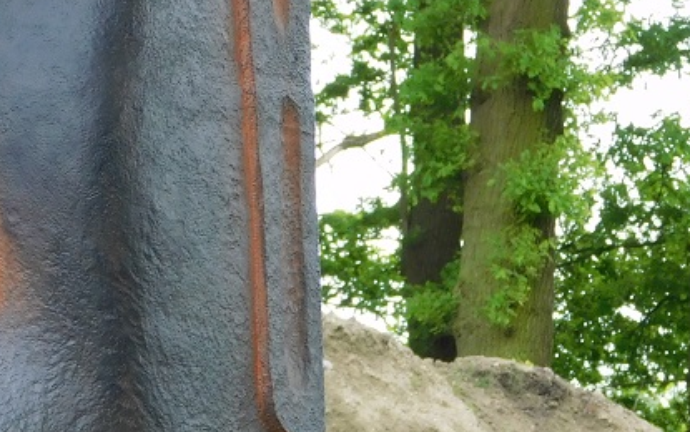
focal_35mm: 435
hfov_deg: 4.8
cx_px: -5
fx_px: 8186
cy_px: 174
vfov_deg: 3.0
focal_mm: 26.3
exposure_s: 1/100
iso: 125
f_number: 5.1
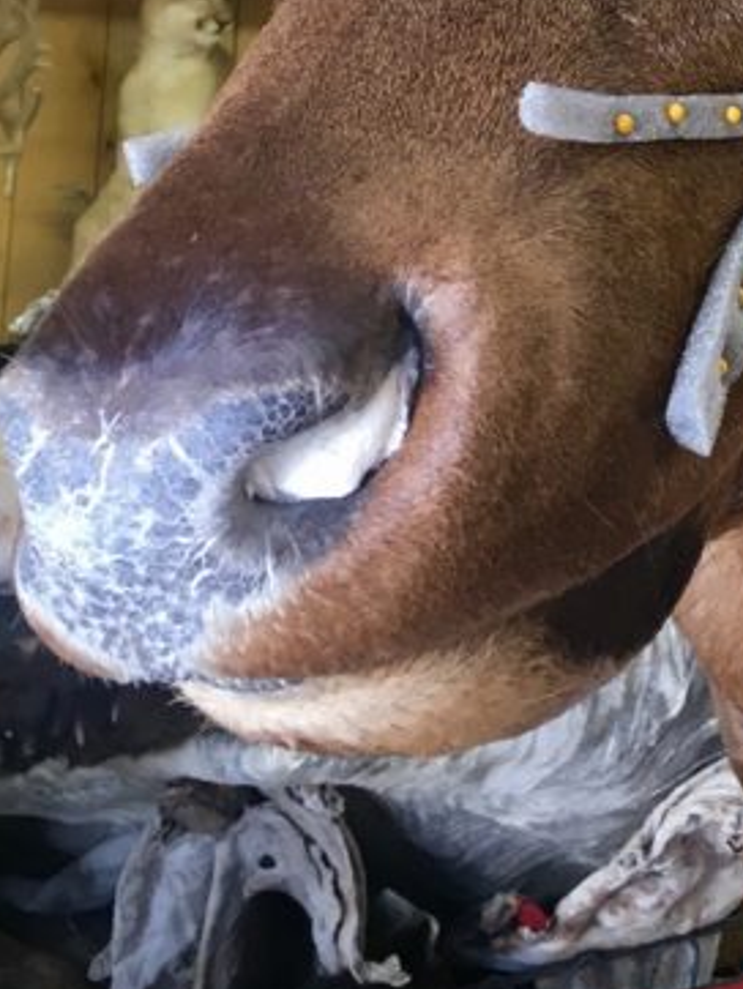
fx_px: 2344
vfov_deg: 21.8
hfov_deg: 17.4
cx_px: 828
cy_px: -240
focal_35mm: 82
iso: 50
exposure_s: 1/30
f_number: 2.2
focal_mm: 4.15
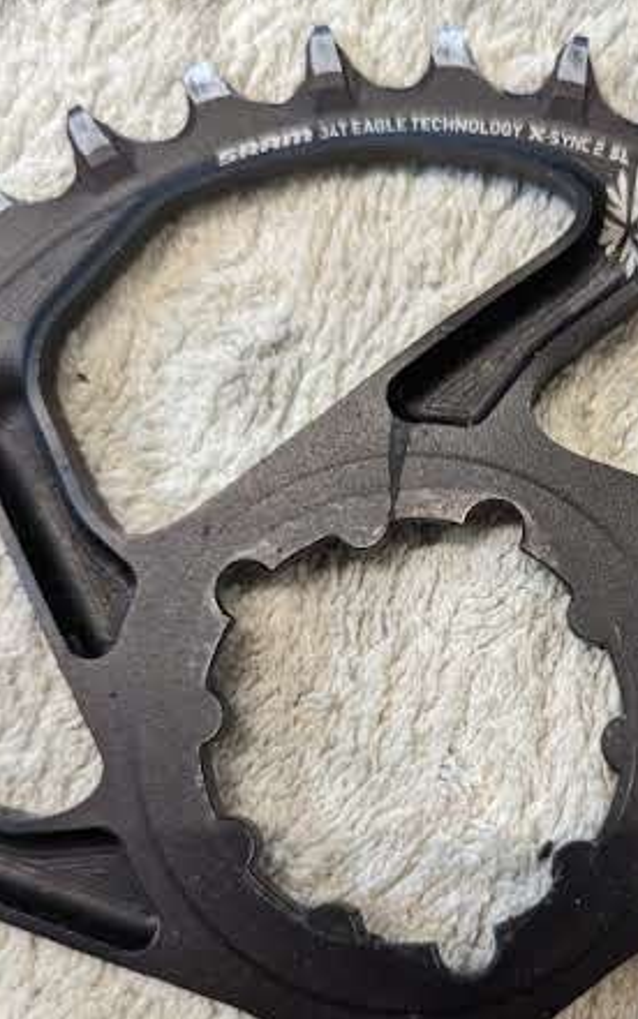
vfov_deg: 43.3
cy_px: 612
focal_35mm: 46
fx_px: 1278
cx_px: 506
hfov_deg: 27.5
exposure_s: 1/120
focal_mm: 6.81
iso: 369
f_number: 1.85
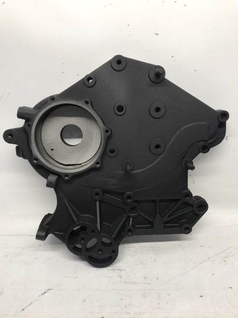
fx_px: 257
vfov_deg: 63.4
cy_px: 159
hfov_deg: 49.7
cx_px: 119
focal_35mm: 28
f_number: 1.8
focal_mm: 3.99
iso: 25
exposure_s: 1/60
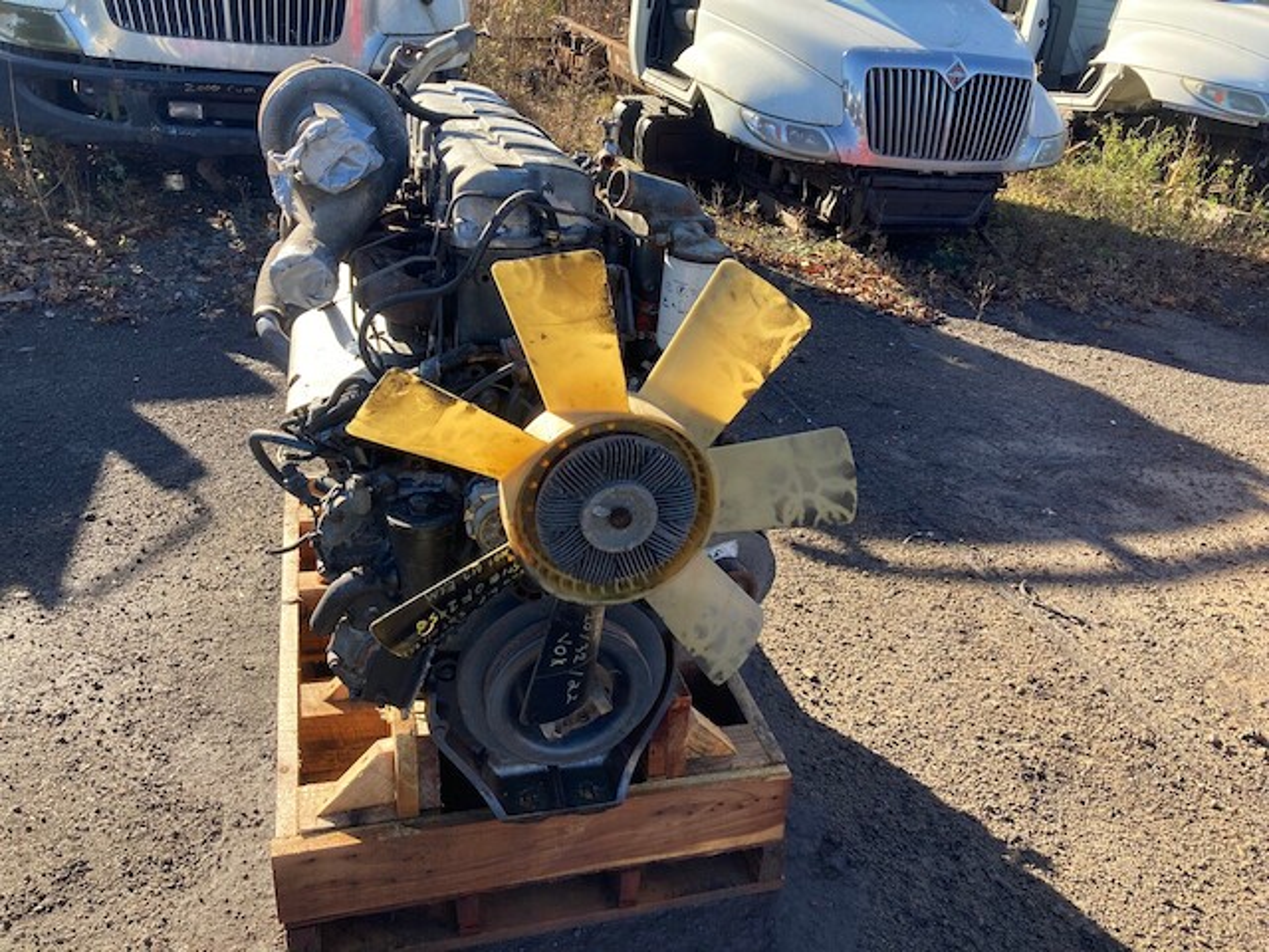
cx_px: 634
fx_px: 1026
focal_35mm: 28
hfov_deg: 63.4
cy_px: 476
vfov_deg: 49.7
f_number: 1.8
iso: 20
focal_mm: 3.99
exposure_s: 1/358
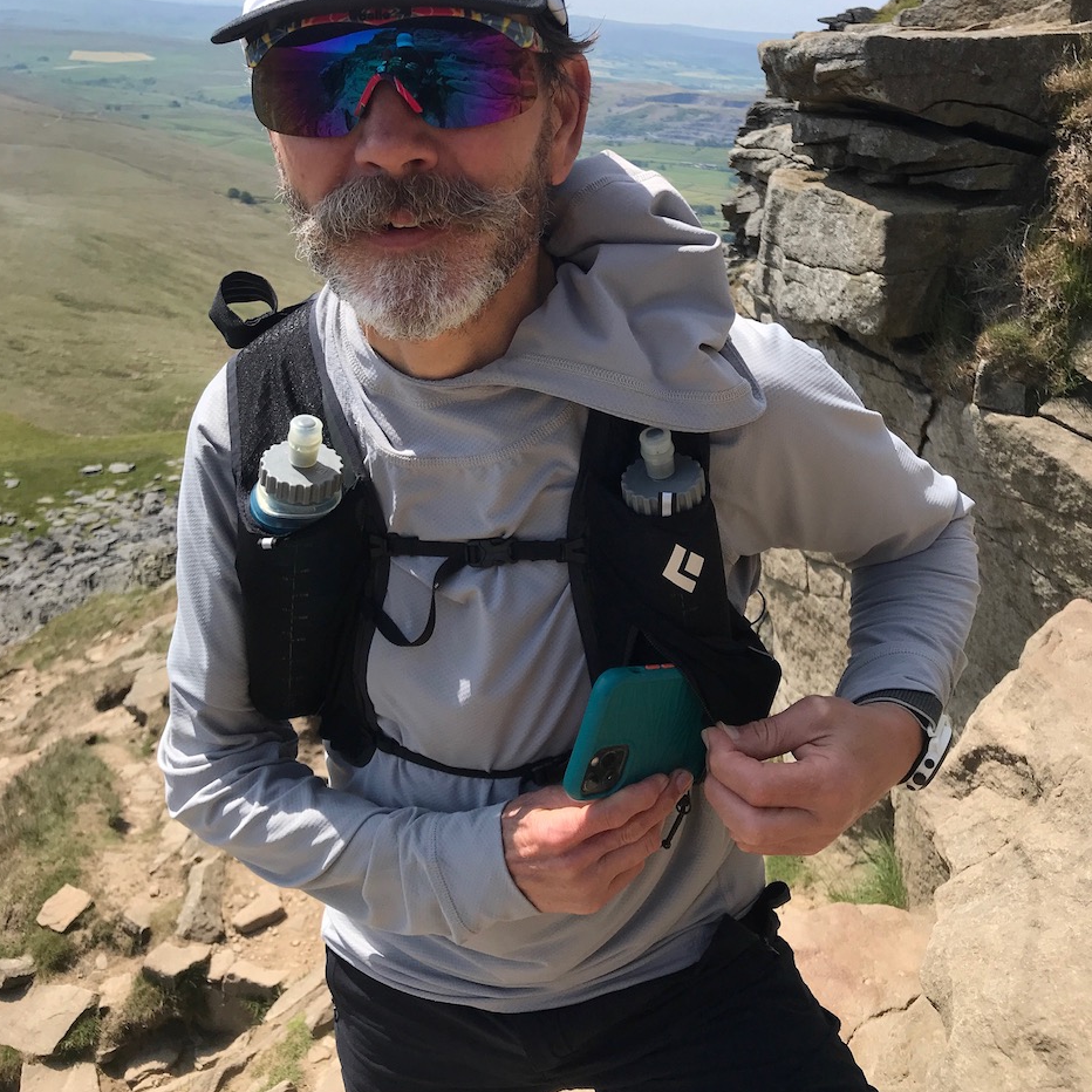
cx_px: 551
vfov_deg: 48.0
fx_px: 1213
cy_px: 407
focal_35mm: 34
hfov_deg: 48.4
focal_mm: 3.99
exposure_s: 1/2083
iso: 20
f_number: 1.8
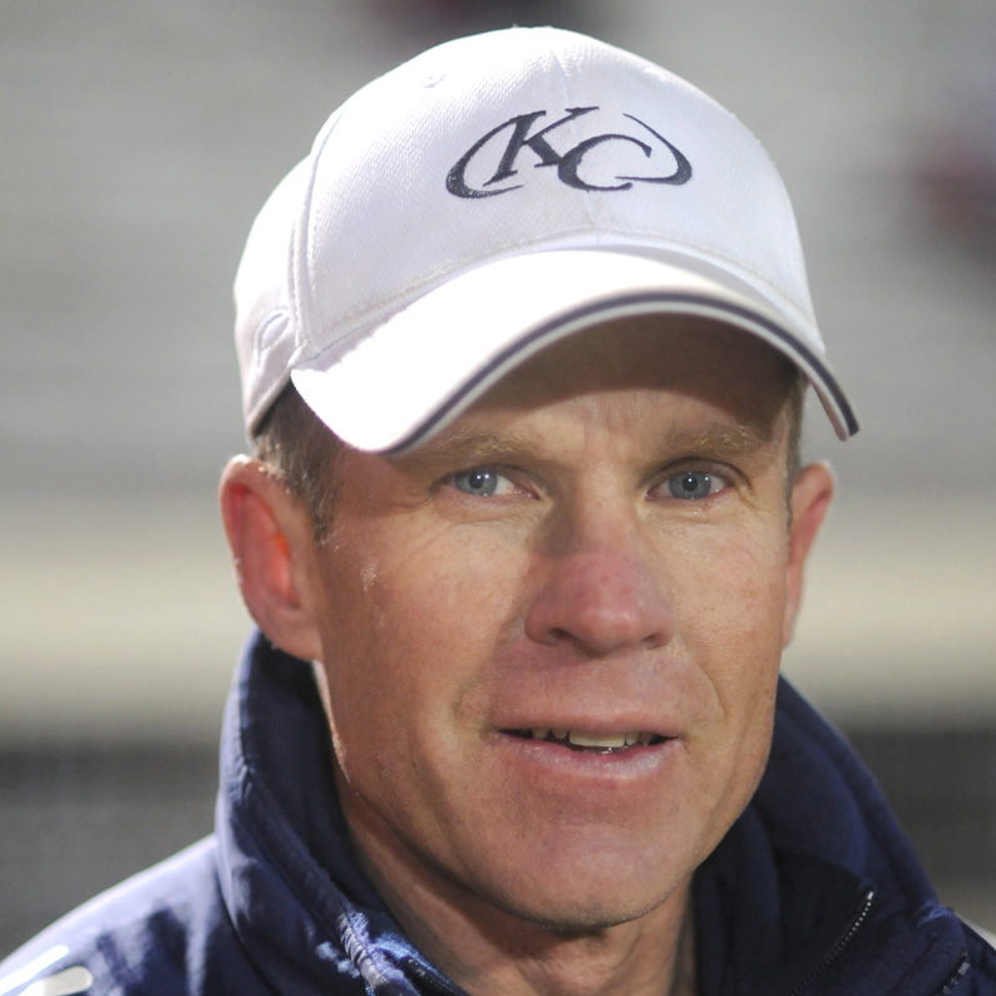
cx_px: 499
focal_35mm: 164
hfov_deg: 10.7
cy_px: 710
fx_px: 5327
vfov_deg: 10.7
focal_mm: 85
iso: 800
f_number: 1.8
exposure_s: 1/200
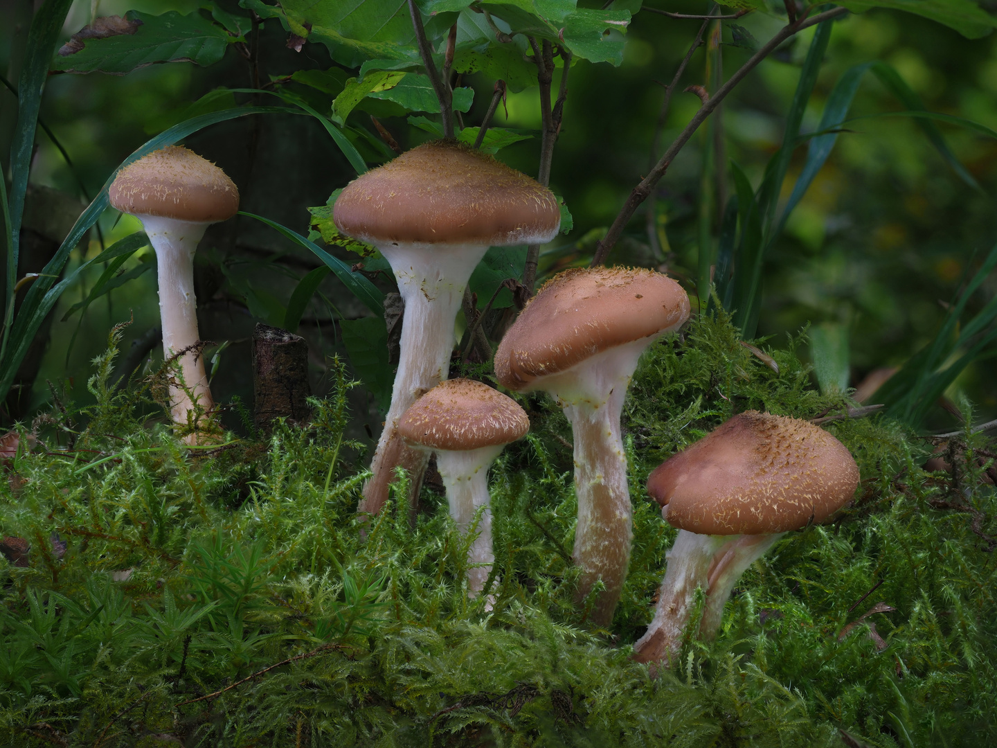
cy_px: 374
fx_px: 1728
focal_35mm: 60
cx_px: 498
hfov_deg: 32.2
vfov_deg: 24.4
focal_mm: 30
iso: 200
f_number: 4
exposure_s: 1/2.5
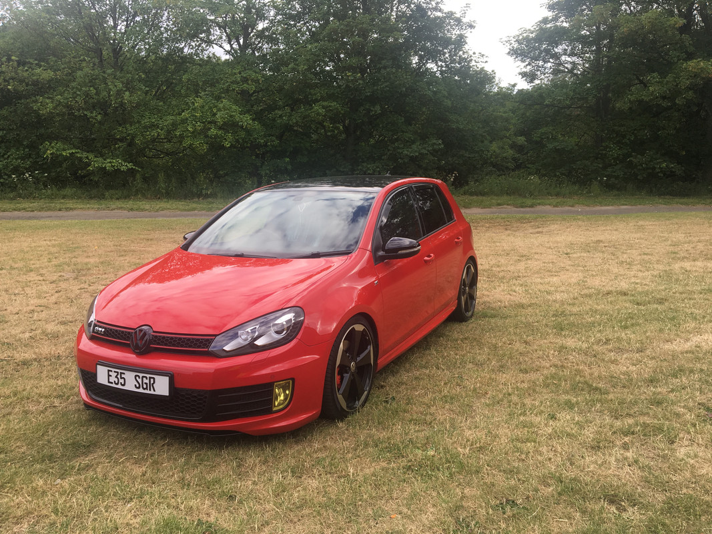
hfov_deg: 61.7
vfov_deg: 48.2
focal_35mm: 29
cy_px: 267
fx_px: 596
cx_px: 356
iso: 25
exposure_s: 1/246
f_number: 2.2
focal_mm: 4.15
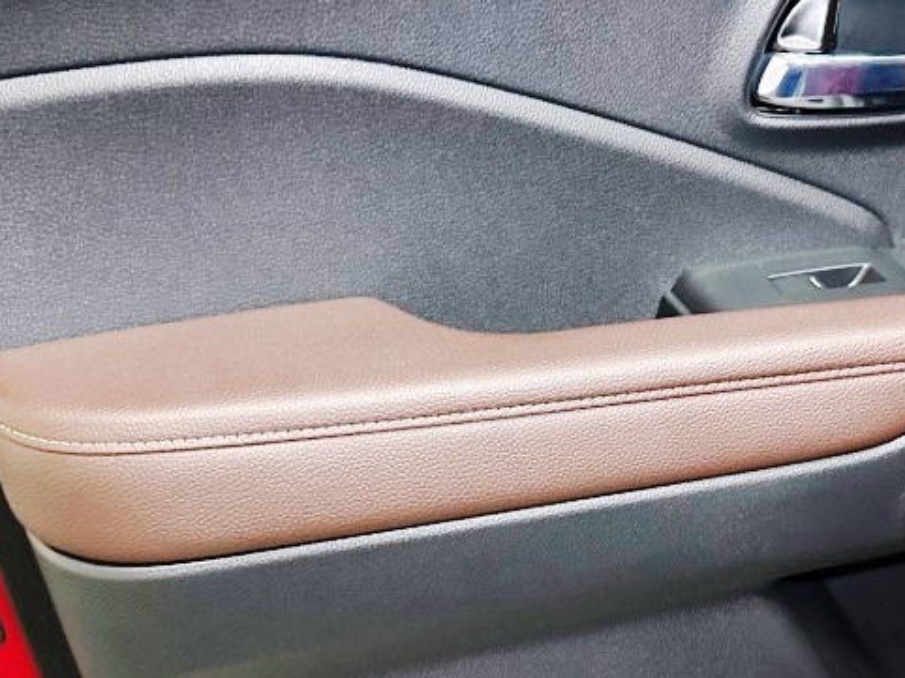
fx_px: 1333
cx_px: 550
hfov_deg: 37.3
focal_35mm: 51
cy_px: 464
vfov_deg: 28.3
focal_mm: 6.86
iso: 1000
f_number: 1.78
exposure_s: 1/40
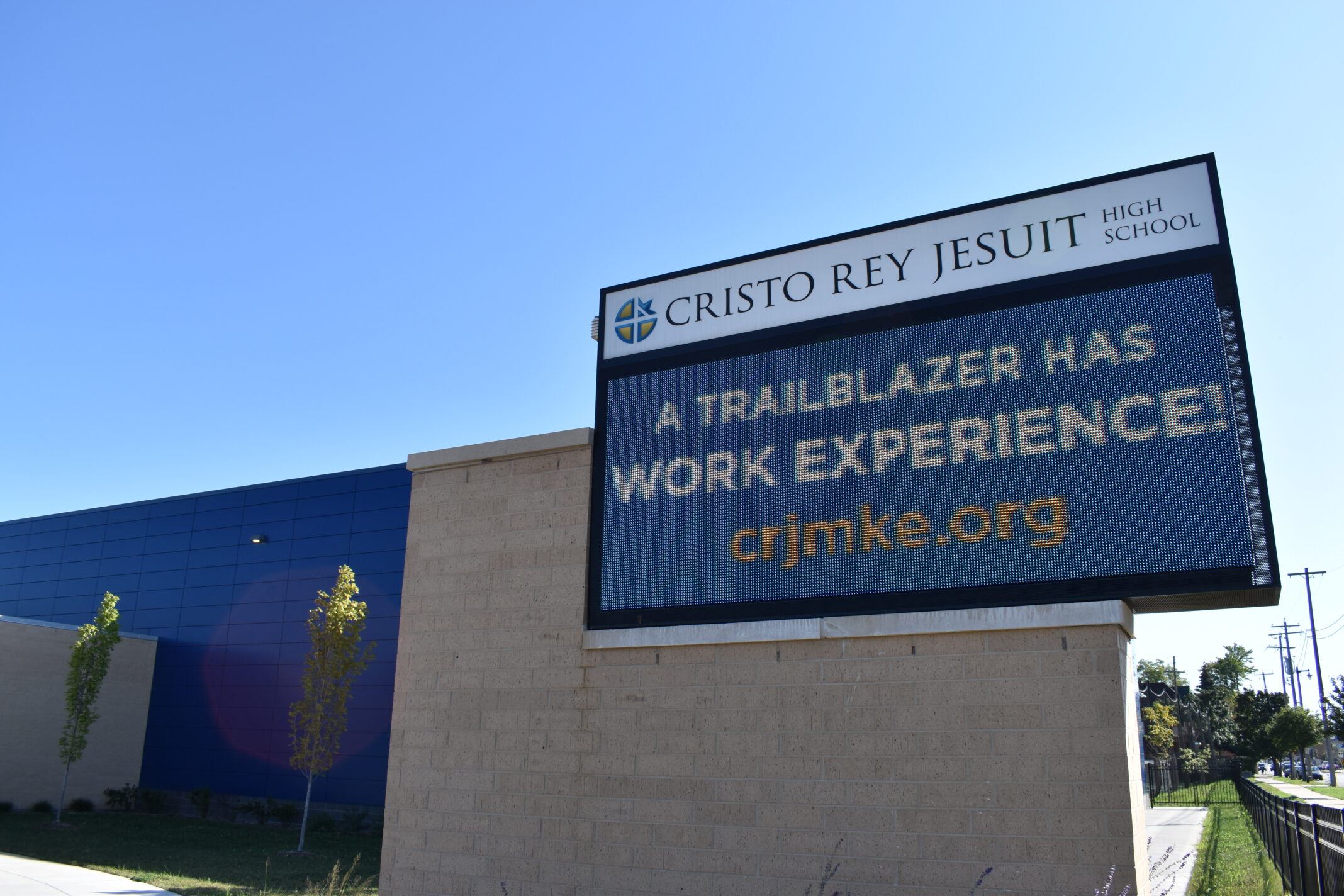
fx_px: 1008
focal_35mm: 27
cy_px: 448
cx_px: 672
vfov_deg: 47.9
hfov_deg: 67.4
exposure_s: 1/320
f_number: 9
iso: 200
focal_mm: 18
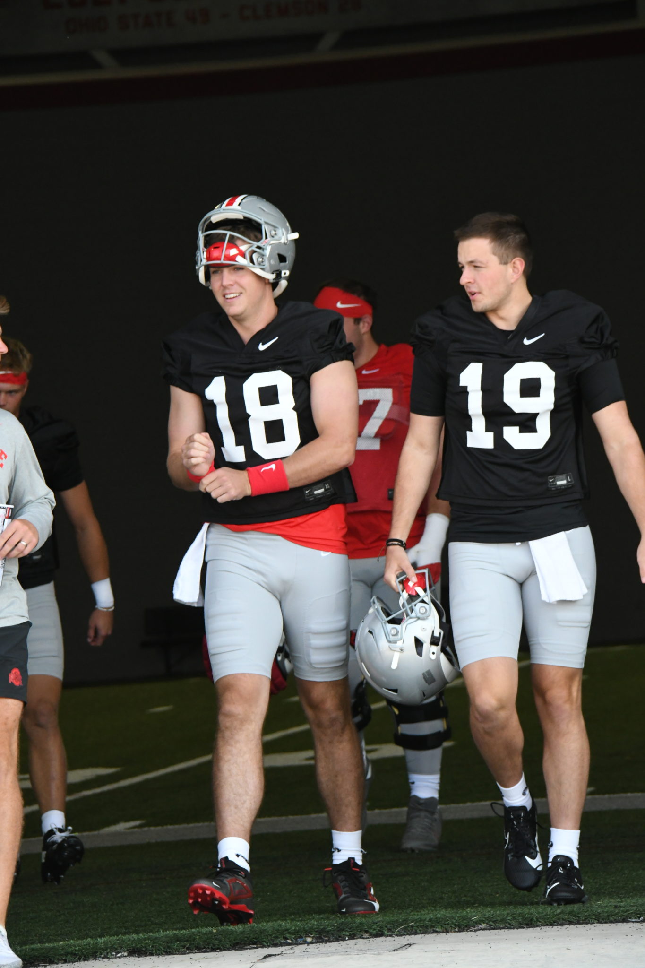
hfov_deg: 5.2
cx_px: 322
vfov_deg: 7.8
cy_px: 484
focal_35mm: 262
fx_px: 7055
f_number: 10
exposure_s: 1/500
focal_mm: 175
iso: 2500
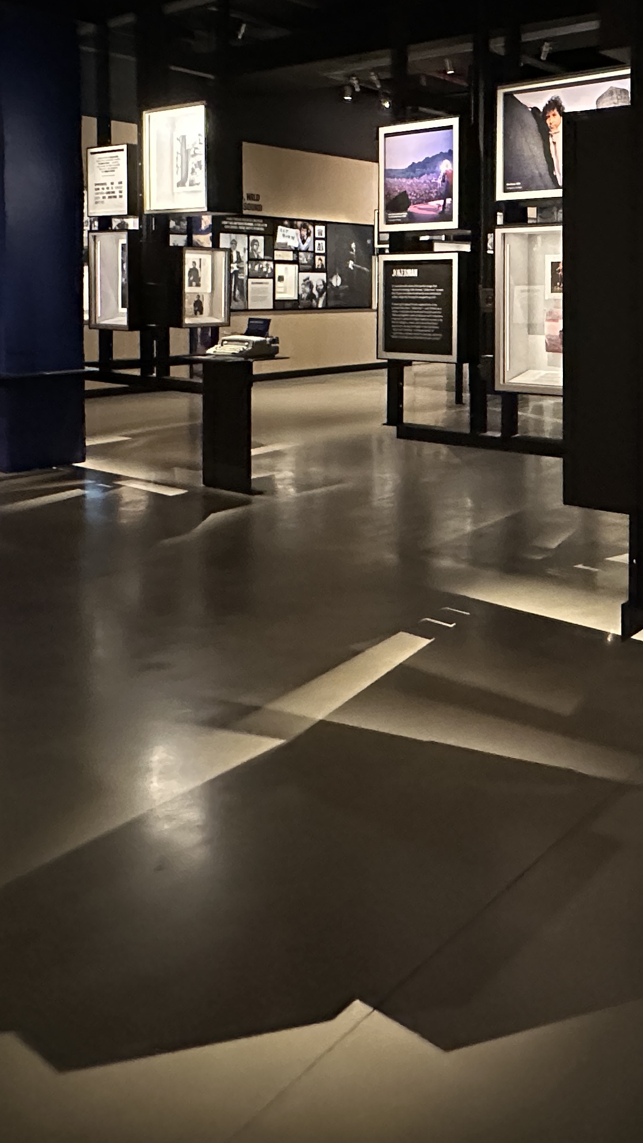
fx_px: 940
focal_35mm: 31
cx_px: 574
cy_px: 312
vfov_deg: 59.9
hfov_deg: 35.6
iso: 1250
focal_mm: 2.22
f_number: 2.2
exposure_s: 1/35
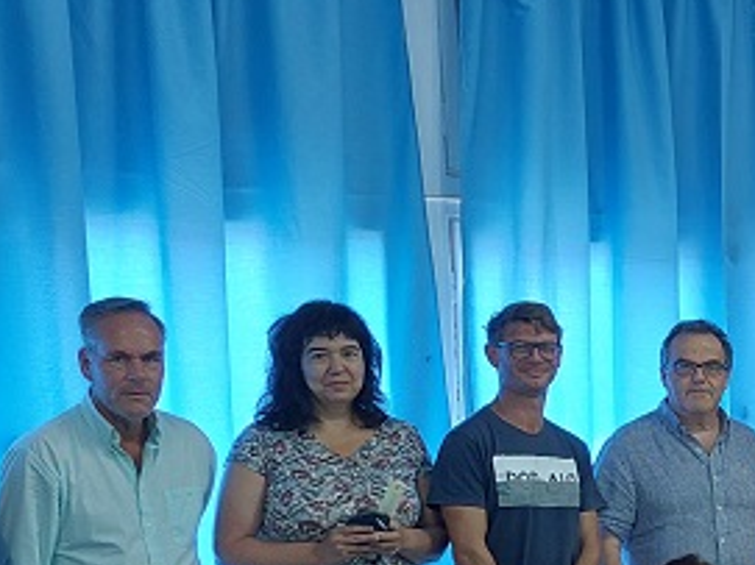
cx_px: 928
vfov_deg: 17.5
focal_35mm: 83
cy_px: 519
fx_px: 1809
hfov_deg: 21.7
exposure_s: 1/50
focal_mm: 5.23
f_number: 1.8
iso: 160
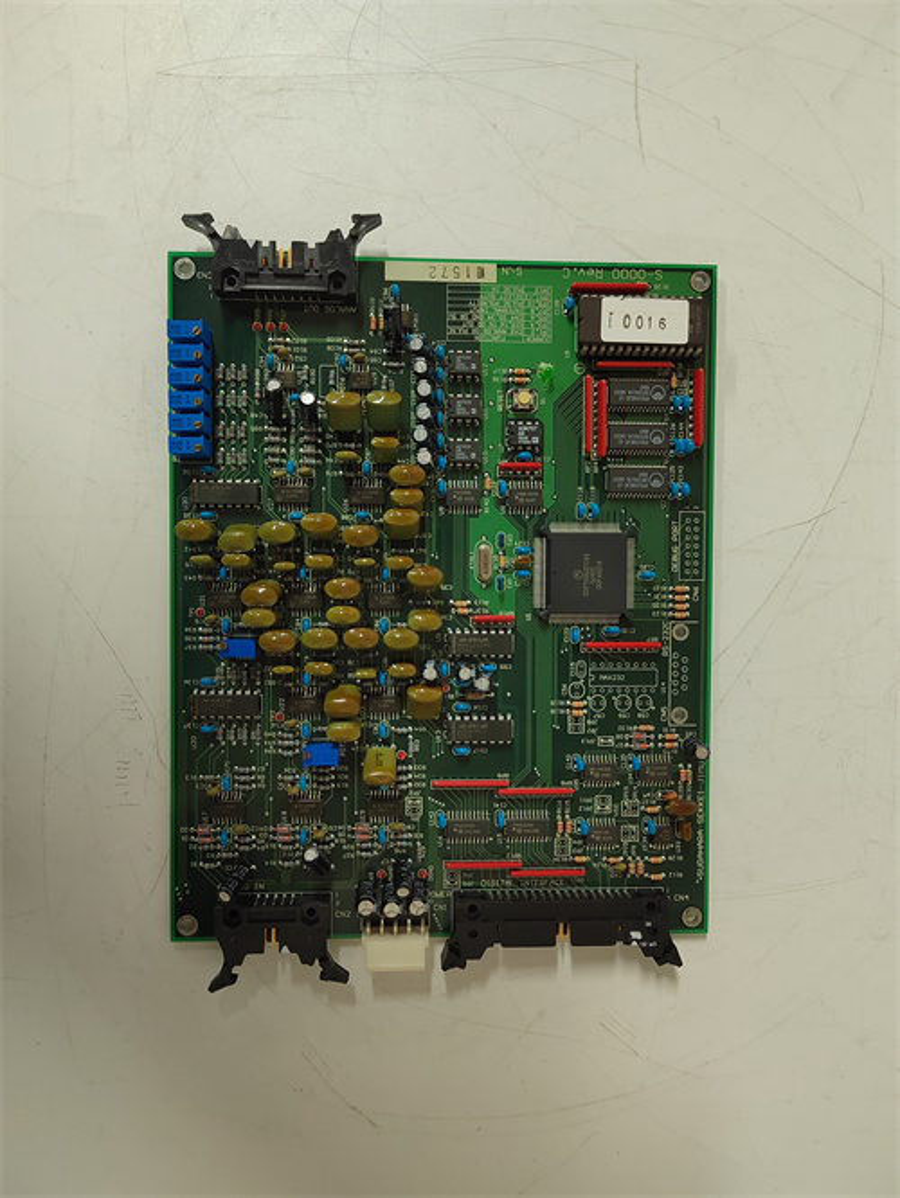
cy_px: 599
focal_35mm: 23
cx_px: 450
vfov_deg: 73.9
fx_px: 797
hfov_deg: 58.9
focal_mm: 5.52
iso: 2600
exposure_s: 1/100
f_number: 1.9
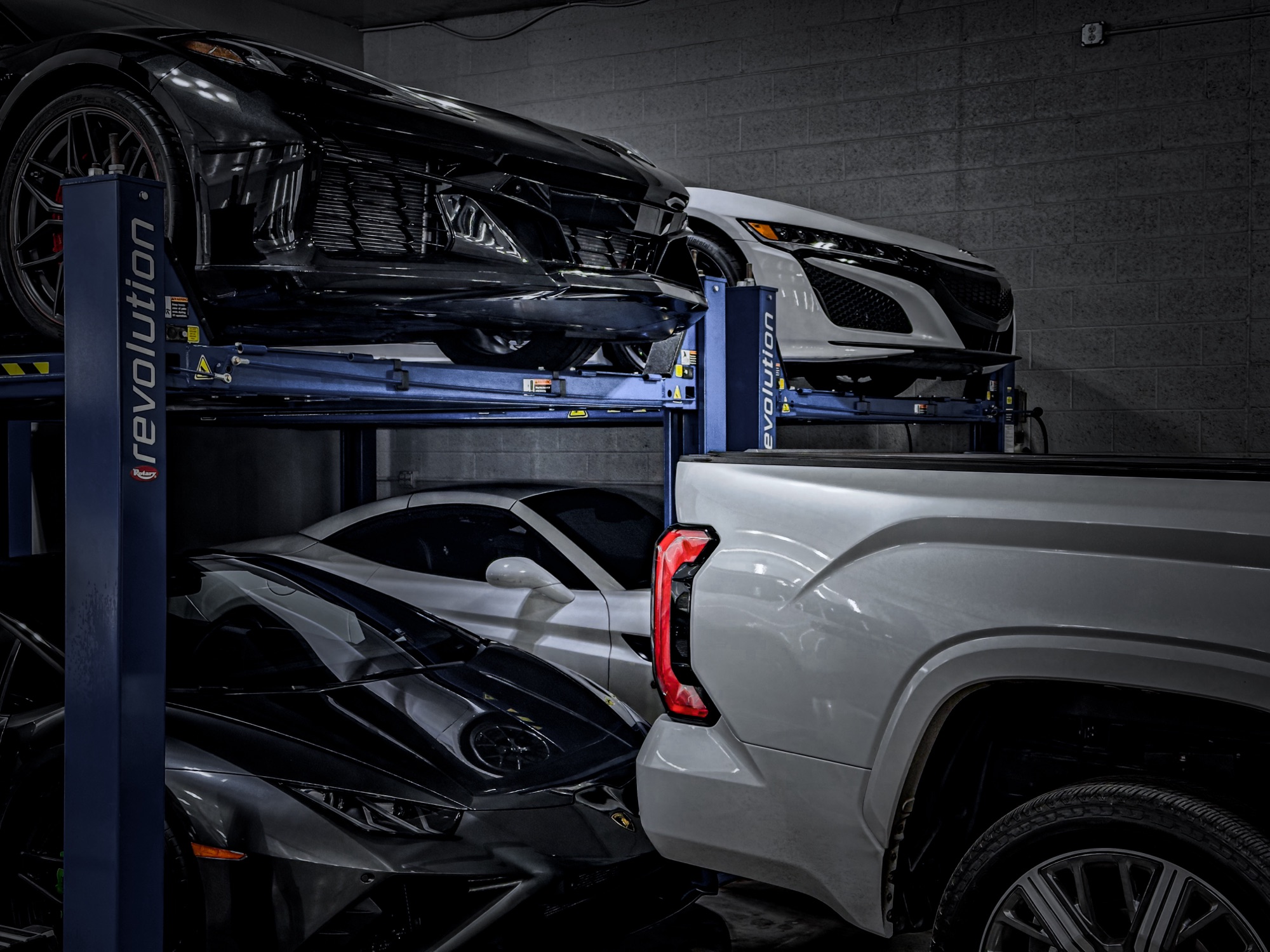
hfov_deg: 39.7
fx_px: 1761
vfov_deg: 30.3
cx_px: 635
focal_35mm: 48
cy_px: 476
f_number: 1.8
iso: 64
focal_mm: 6.9
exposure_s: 1/60
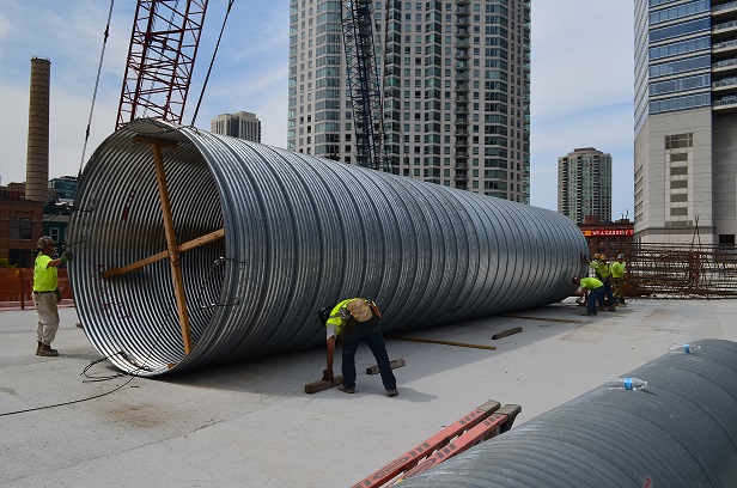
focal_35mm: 30
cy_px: 244
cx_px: 368
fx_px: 613
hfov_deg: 62.0
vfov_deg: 43.4
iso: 100
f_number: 13
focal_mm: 20
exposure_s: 1/200
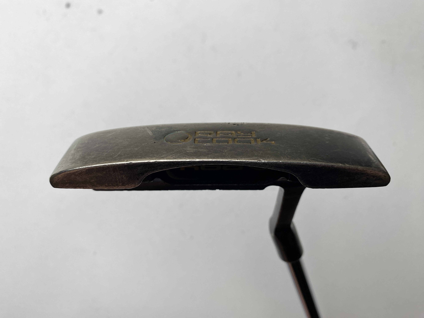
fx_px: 318
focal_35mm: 26
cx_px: 212
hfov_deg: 67.3
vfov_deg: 53.1
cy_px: 159
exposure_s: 1/370
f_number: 1.8
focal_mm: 4.25
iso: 32
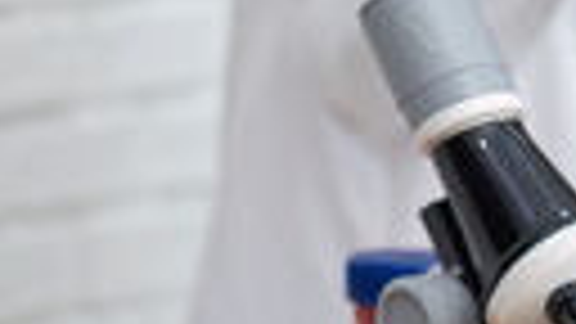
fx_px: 2581
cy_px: -25
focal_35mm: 169
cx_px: -549
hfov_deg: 11.5
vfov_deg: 7.1
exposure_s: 1/50
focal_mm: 35
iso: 320
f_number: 4
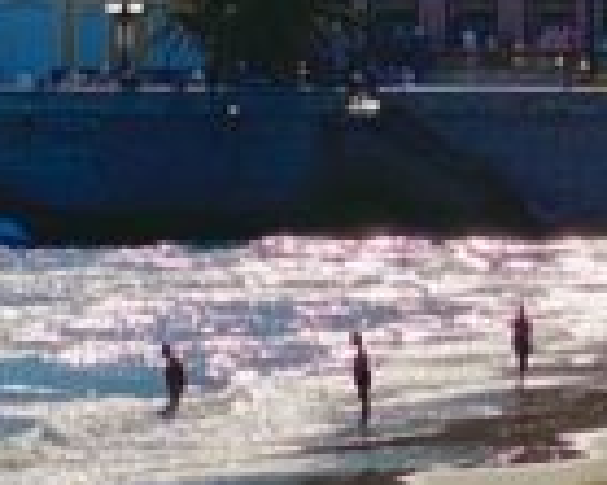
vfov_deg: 5.5
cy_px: 271
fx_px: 5045
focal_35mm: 281
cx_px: 904
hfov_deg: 6.8
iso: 25
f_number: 2
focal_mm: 6
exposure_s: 1/5319
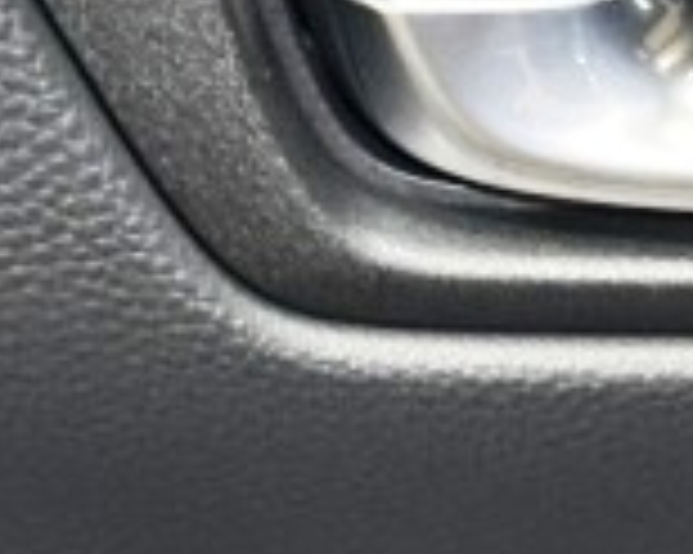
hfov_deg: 6.1
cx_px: 1112
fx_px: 6395
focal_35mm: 312
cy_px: 518
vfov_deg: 4.9
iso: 640
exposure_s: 1/30
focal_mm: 6.86
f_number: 1.78
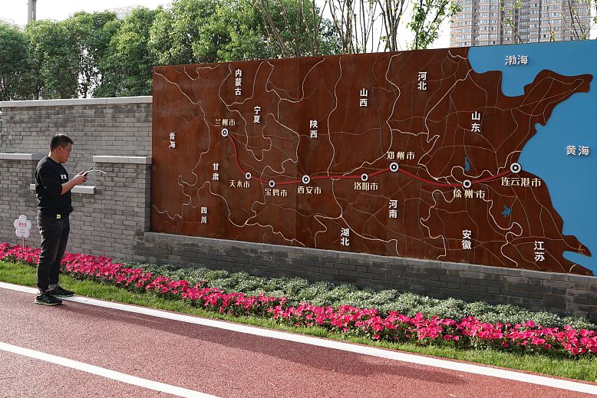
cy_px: 175
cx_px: 297
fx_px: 614
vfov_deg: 35.9
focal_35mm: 37
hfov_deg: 51.9
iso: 200
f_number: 6.3
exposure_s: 1/125
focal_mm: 24
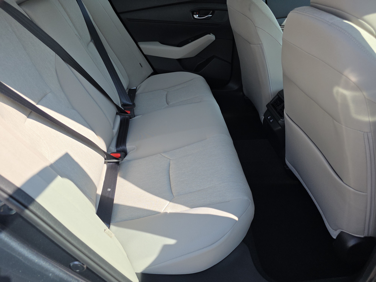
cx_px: 188
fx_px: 250
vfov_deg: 58.9
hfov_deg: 73.9
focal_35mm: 23
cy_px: 141
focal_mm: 6.3
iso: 80
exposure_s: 1/1941
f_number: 1.7
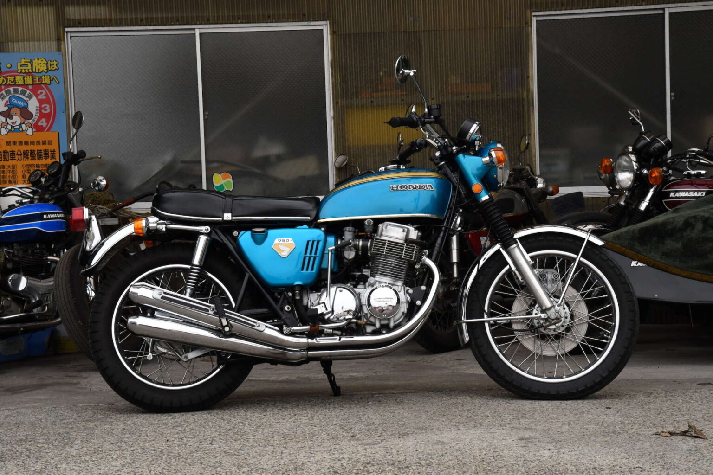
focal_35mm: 78
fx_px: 1545
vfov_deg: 17.5
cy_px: 238
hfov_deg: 26.0
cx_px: 356
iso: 800
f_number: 11
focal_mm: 52
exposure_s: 1/500
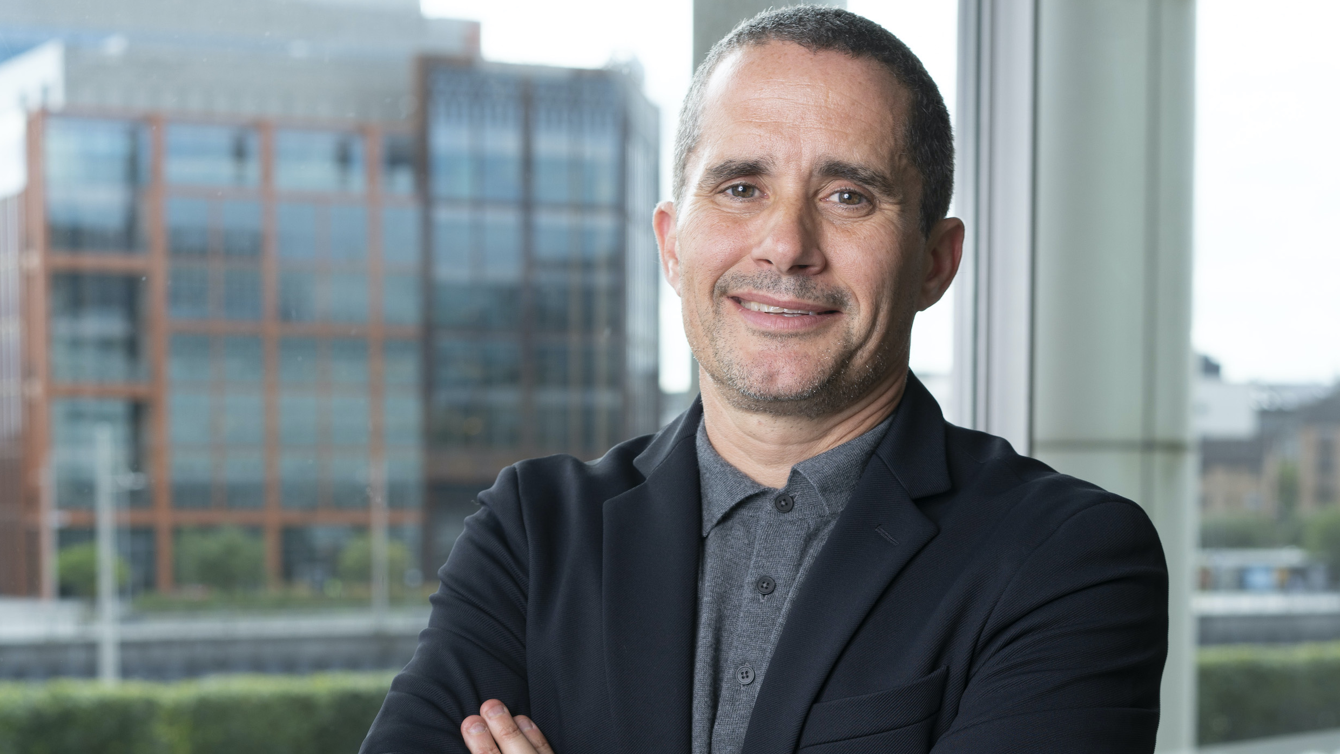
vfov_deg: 20.7
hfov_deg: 36.0
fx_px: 2061
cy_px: 412
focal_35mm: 58
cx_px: 668
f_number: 5
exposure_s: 1/200
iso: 160
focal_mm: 55
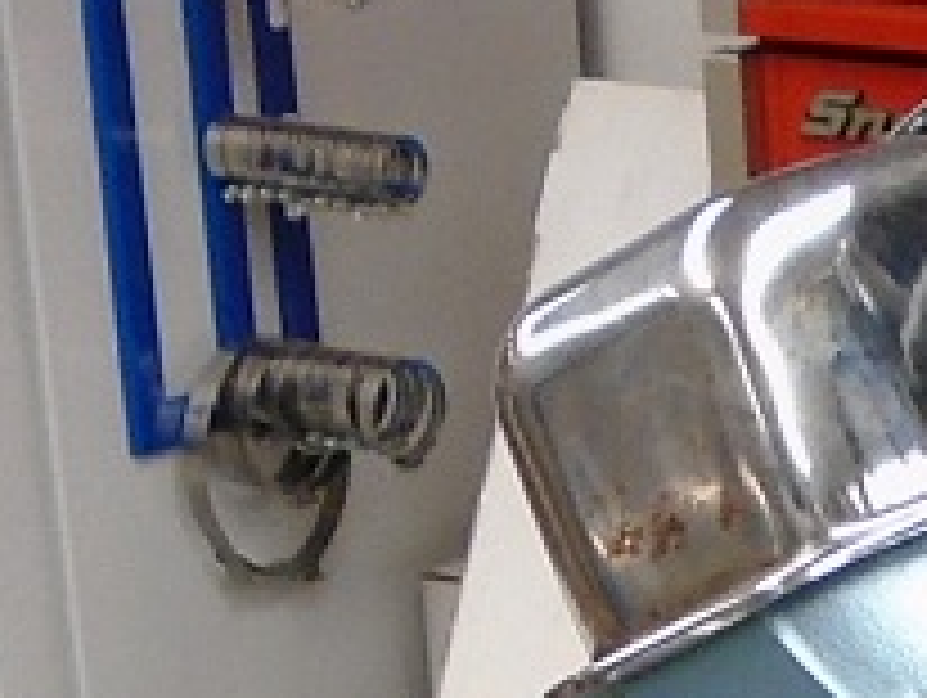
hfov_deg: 9.9
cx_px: 1638
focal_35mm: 189
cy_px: 1209
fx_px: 5067
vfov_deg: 7.7
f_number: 3.2
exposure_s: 1/30
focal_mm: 4.6
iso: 100
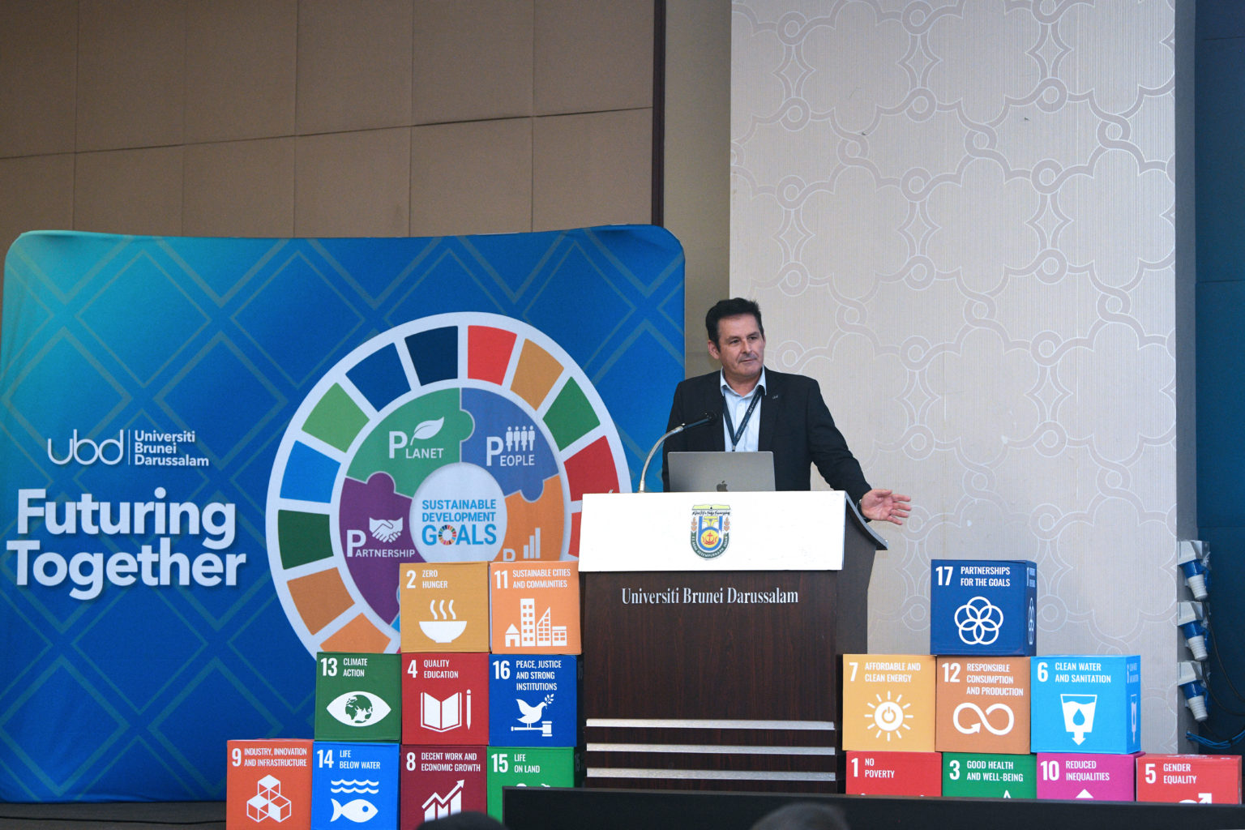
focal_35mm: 95
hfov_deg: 21.5
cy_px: 415
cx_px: 622
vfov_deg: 14.4
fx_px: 3285
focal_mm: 95
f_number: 4
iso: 2500
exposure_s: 1/160
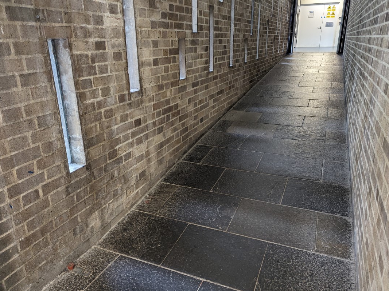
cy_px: 144
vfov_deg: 51.3
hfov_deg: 65.3
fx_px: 303
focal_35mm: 27
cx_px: 199
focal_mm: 6.81
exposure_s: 1/25
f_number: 1.85
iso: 132
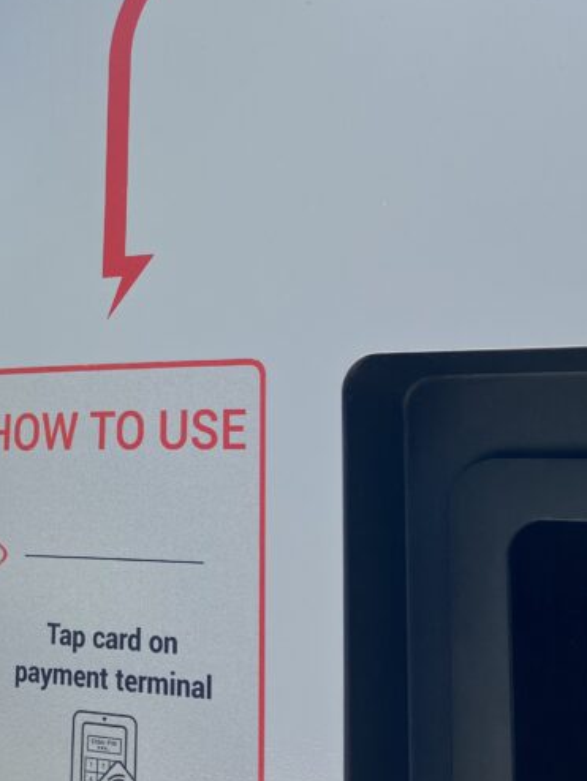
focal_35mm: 58
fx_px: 1310
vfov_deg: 32.9
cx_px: 150
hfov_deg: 25.0
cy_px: 256
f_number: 1.8
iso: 32
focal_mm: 3.99
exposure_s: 1/852
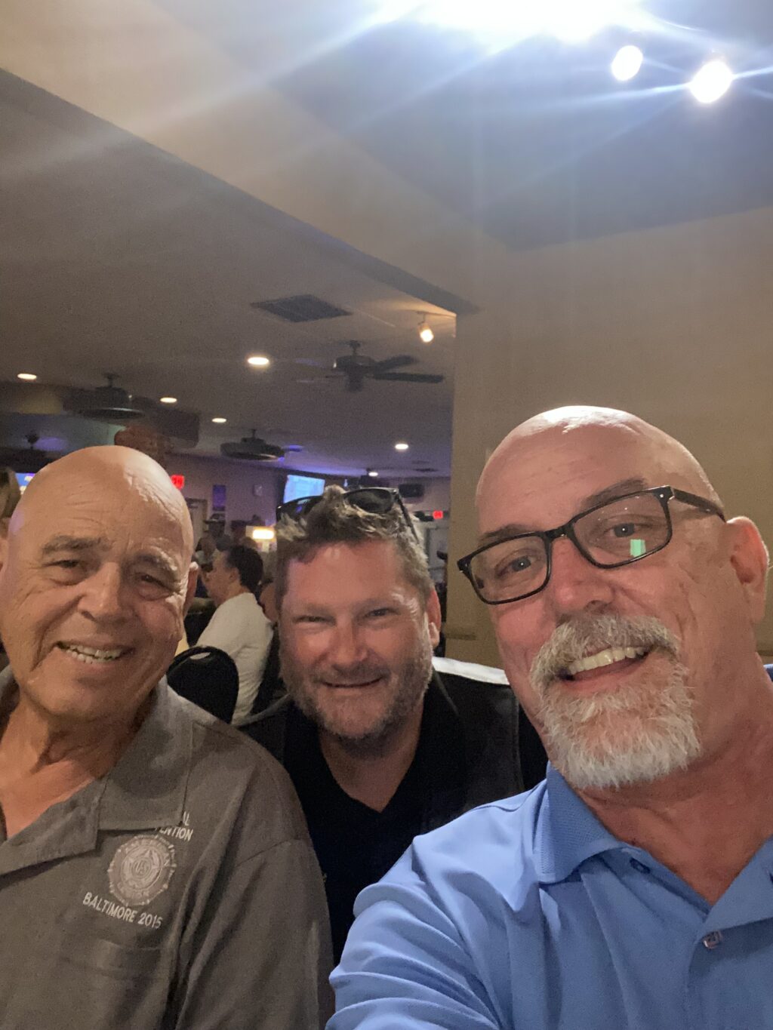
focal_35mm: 30
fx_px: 893
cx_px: 386
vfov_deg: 60.0
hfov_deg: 46.8
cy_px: 515
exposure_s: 1/34
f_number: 2.2
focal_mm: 2.71
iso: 800
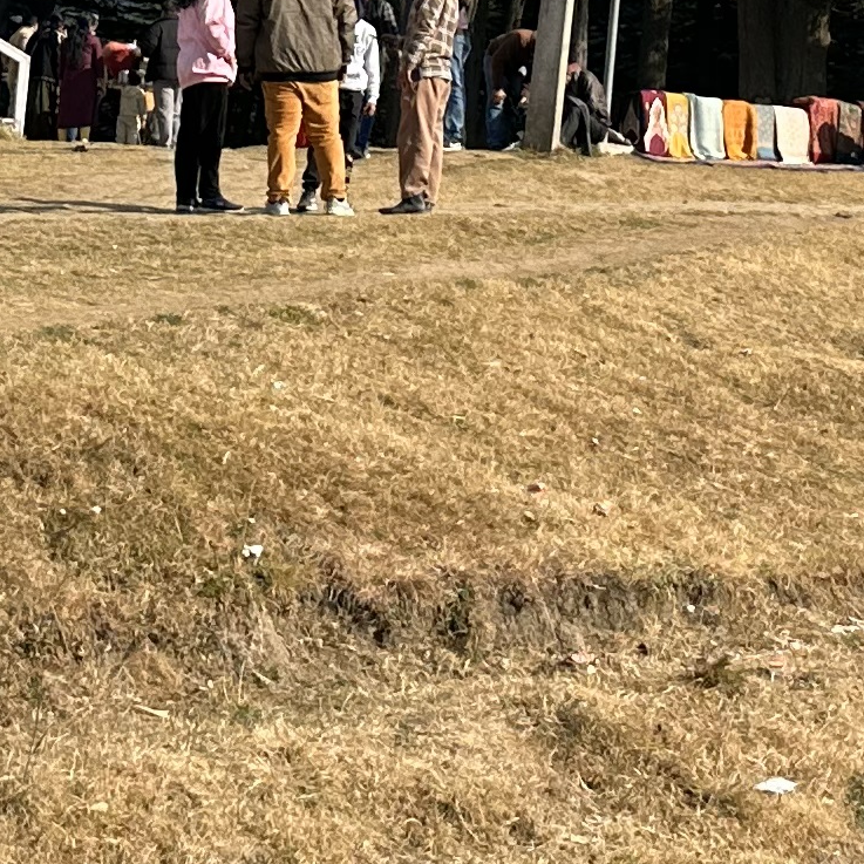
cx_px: 680
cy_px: -121
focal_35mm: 116
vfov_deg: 14.6
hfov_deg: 14.9
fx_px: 3276
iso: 80
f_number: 1.78
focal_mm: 6.86
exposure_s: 1/3472
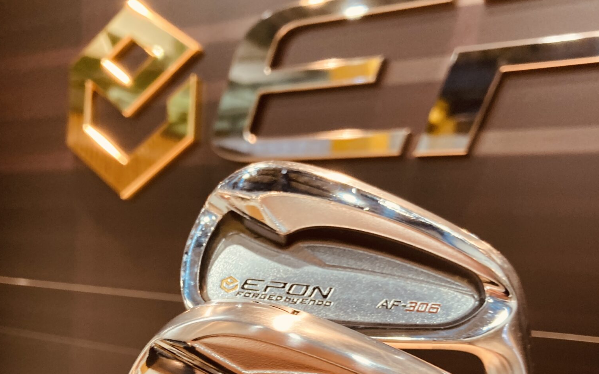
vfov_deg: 31.0
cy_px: 314
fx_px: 653
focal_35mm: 40
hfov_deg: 49.3
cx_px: 301
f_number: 1.8
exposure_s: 1/50
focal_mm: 3.99
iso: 125
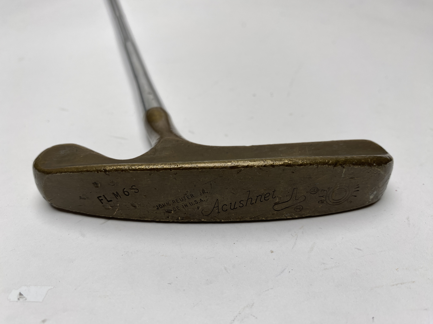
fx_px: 325
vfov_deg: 53.1
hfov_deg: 67.3
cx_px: 216
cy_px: 162
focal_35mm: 26
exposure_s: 1/298
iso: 32
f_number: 1.8
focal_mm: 4.25
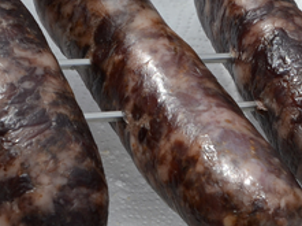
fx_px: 2186
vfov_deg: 5.9
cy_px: 49
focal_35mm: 251
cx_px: 112
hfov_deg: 7.9
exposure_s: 1/250
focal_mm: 48
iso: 100
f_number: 8
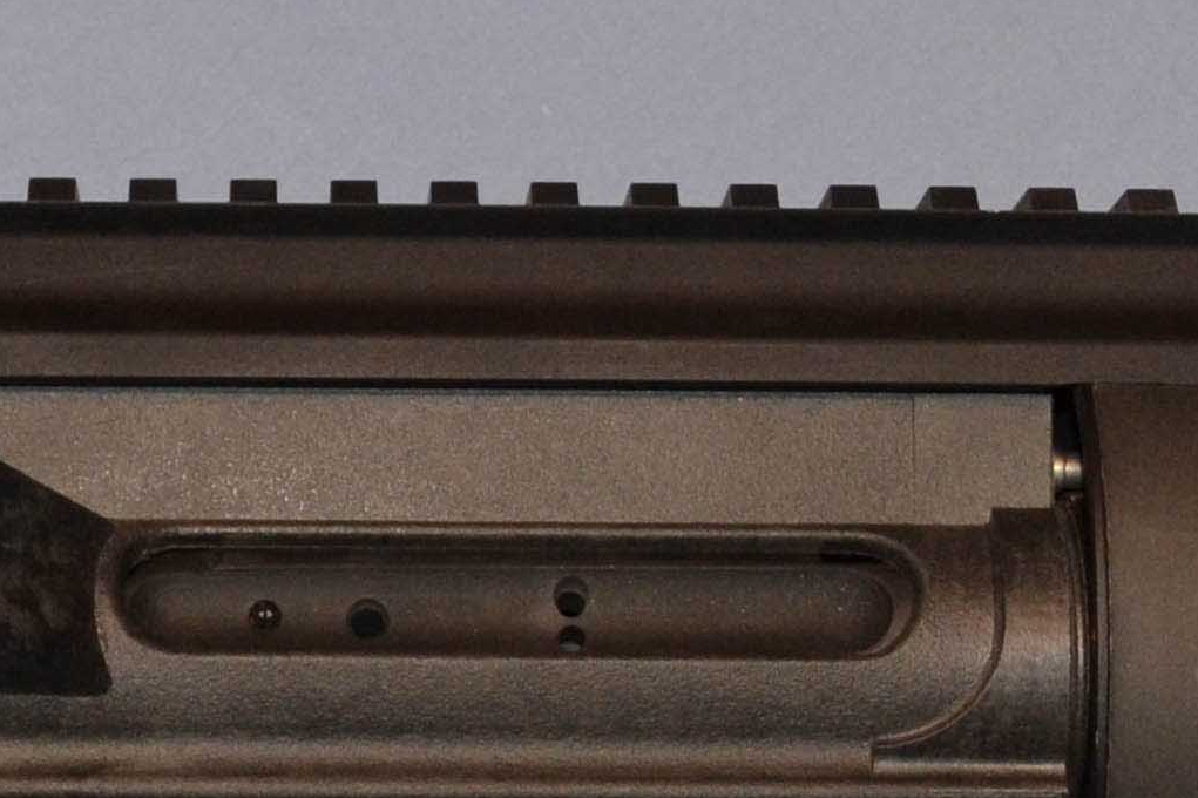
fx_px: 4957
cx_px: 559
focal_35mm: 149
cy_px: 953
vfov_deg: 9.1
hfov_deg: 13.8
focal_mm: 22
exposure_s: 1/60
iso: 640
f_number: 4
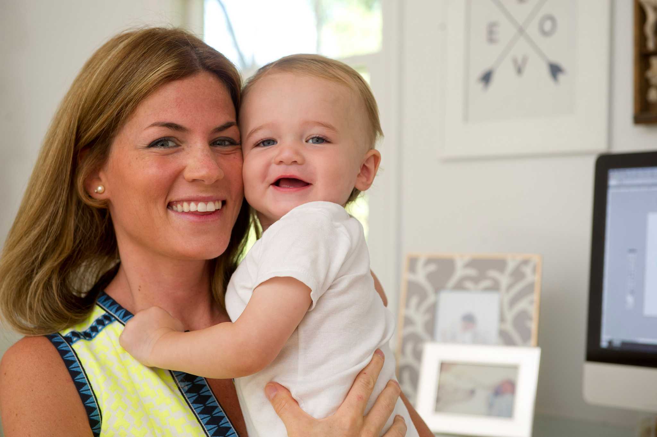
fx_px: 1276
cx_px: 328
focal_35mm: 70
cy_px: 218
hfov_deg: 28.9
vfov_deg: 19.4
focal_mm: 70
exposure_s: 1/100
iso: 500
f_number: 3.5
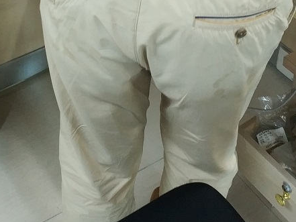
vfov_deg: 16.2
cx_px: 116
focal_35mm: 87
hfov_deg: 22.5
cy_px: -59
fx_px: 744
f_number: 2
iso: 363
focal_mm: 4.5
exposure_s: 1/17
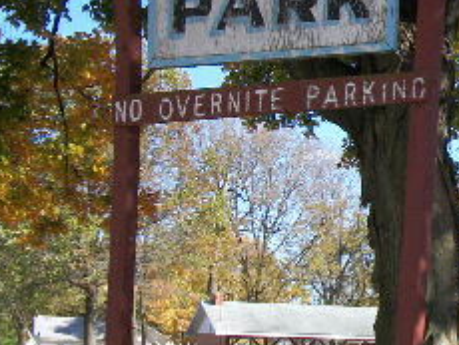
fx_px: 1181
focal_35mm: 89
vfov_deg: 16.6
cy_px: 173
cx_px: 535
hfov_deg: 20.7
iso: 80
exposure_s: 1/60
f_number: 8.8
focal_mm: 5.7
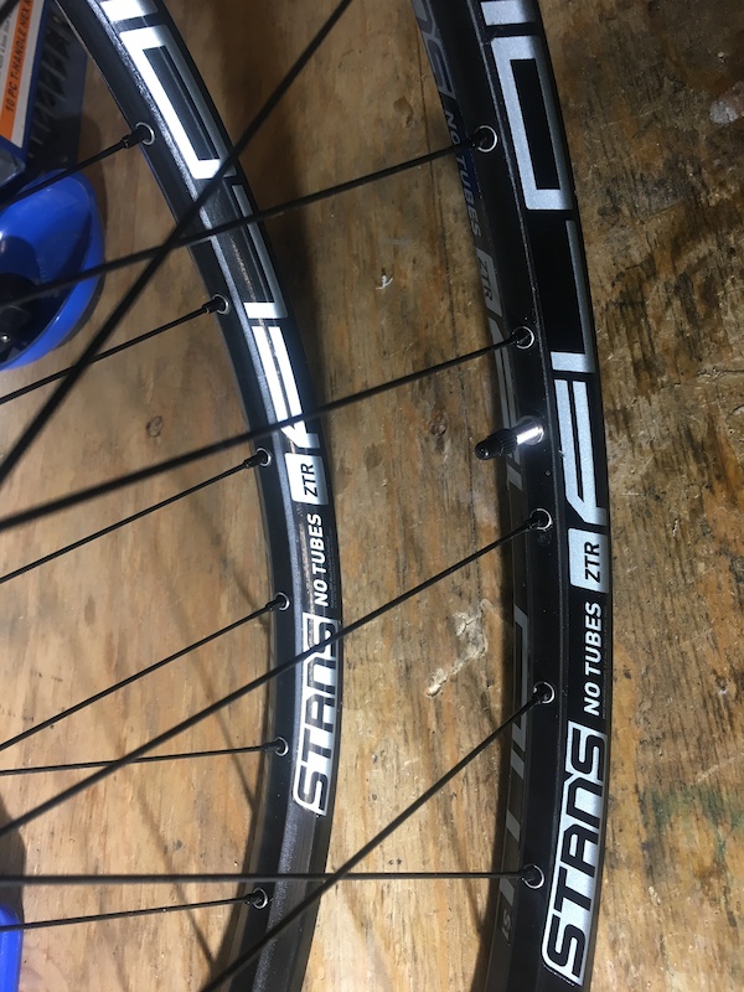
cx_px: 372
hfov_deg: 48.2
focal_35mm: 29
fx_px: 831
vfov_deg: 61.7
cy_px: 496
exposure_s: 1/30
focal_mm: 4.15
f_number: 2.2
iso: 64
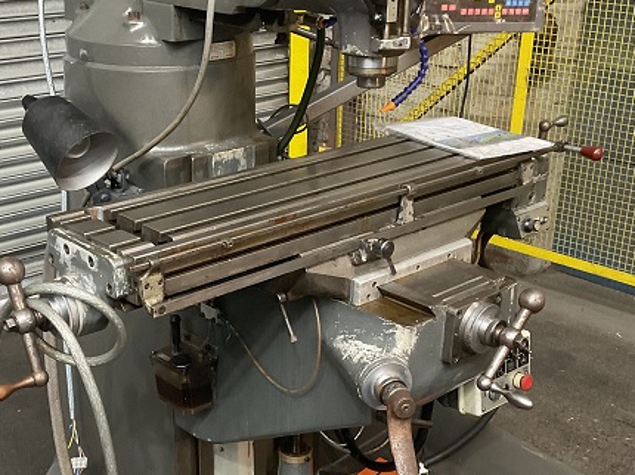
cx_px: 278
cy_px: 291
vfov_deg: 26.9
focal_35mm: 54
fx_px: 990
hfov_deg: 35.5
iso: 125
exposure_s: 1/50
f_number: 1.8
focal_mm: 3
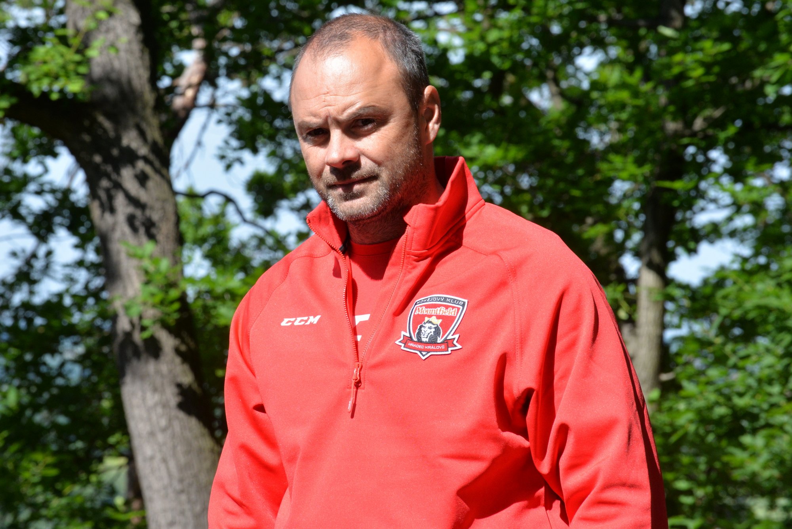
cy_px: 264
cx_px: 396
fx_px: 3741
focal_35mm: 170
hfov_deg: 12.1
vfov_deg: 8.1
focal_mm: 170
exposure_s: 1/500
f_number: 18
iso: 1000
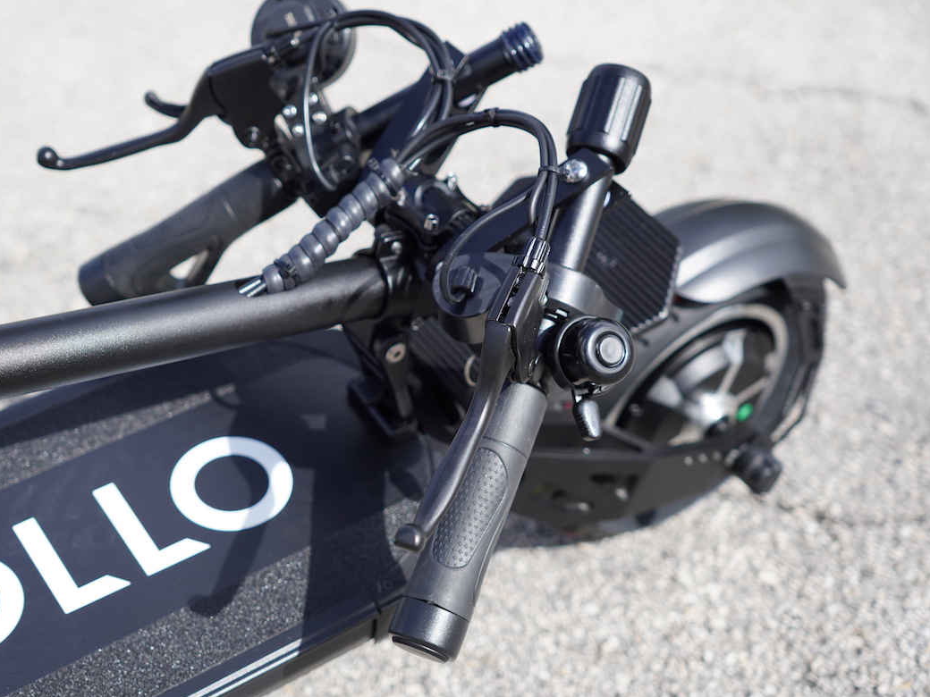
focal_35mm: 62
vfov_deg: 23.8
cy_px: 349
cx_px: 431
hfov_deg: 31.4
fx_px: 1654
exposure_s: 1/1000
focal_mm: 37
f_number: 2.8
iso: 100
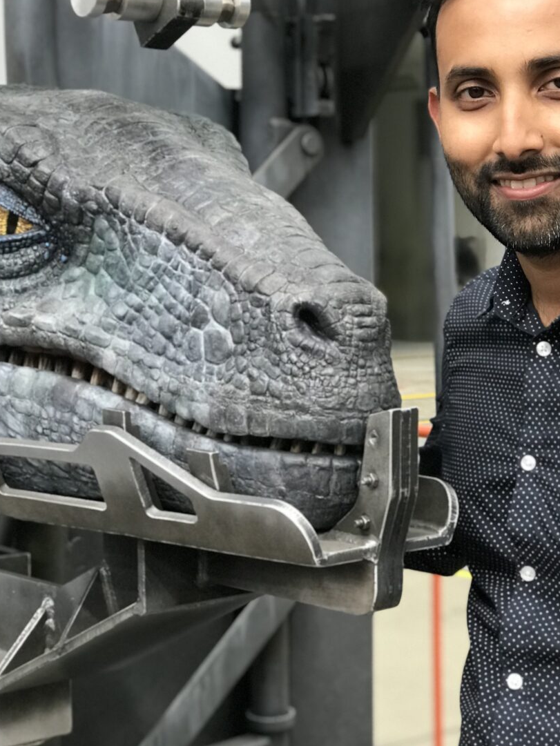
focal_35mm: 81
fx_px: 1747
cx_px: 345
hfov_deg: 18.2
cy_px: 246
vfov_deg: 24.0
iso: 80
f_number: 2.8
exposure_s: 1/50
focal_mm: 6.6
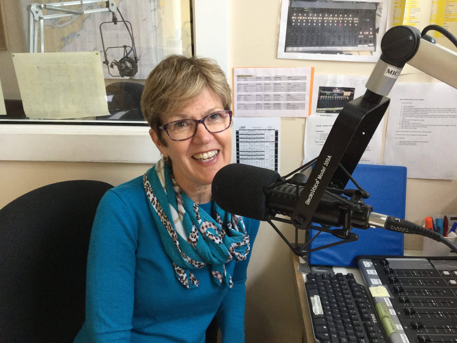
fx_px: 409
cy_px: 172
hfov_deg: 58.4
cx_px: 228
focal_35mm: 31
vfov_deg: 45.4
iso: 160
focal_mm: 3.3
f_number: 2.4
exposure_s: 1/30
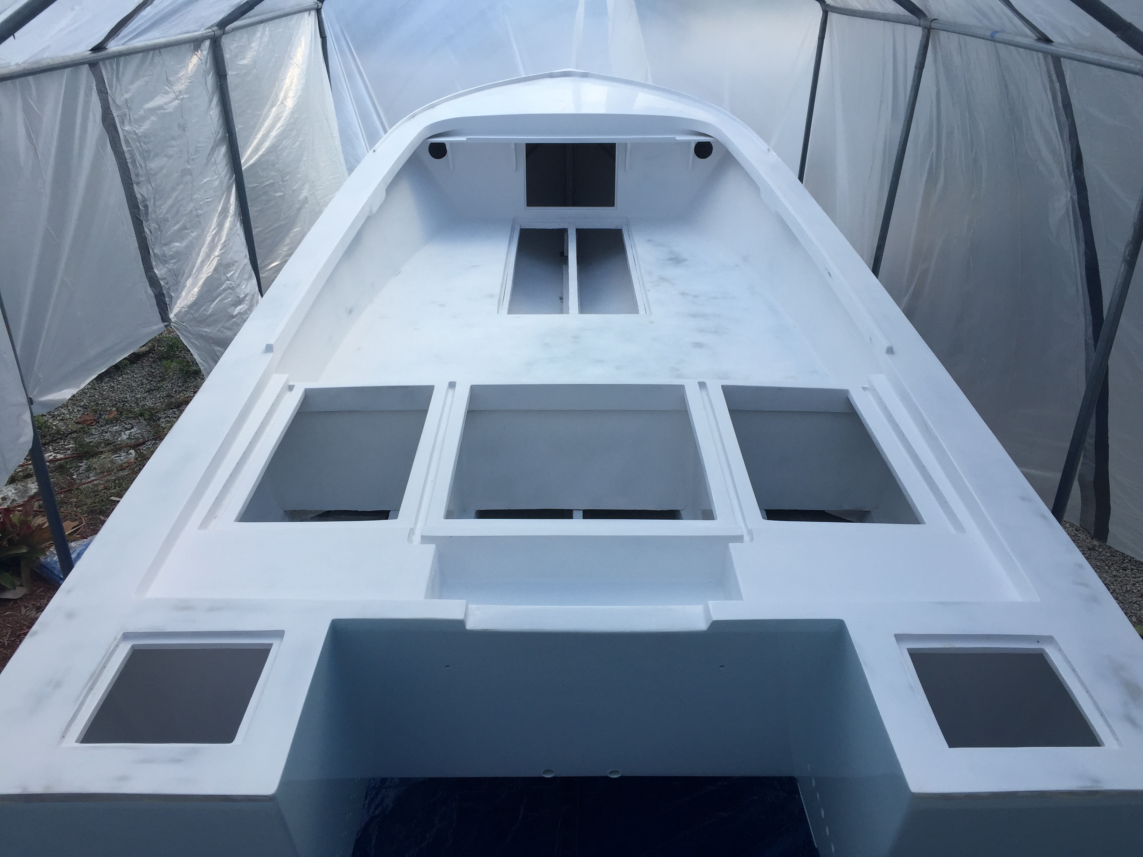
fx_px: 958
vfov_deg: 48.2
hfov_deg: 61.7
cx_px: 572
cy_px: 428
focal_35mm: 29
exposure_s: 1/775
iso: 32
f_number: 2.2
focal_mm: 4.15
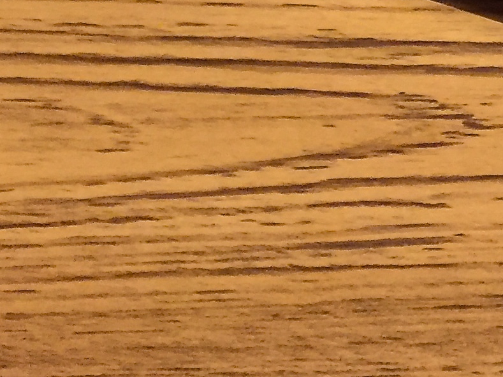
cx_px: 989
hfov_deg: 14.0
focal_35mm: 120
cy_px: -210
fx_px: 1744
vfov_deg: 11.7
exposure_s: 1/4
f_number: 2.2
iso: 100
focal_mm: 4.15
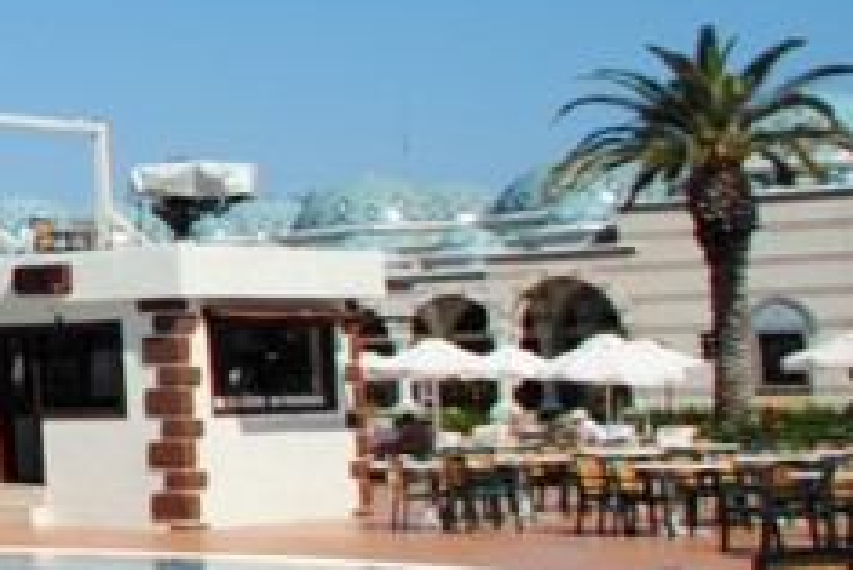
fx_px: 1997
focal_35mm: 84
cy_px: 280
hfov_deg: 15.8
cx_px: -1058
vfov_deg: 16.2
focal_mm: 11.5
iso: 100
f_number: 9
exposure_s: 1/320
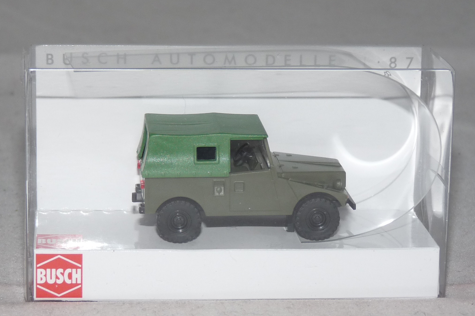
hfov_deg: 15.9
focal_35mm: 129
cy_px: 171
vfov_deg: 10.6
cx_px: 236
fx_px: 1702
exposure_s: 1/125
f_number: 3.4
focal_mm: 12.4
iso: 100
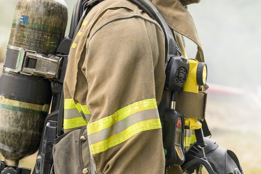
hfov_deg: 12.4
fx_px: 1182
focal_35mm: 163
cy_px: 47
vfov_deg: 8.4
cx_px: 295
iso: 1250
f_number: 4.5
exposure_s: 1/800
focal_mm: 72
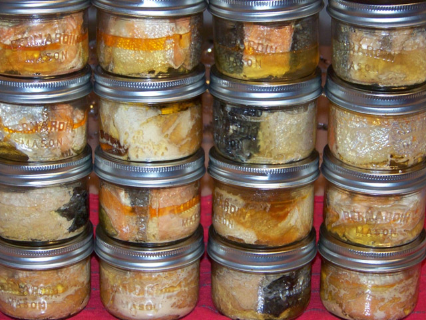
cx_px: 213
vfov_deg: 12.8
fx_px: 1428
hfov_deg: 17.0
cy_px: 160
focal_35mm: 116
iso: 200
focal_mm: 19.3
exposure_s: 1/30
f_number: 3.2
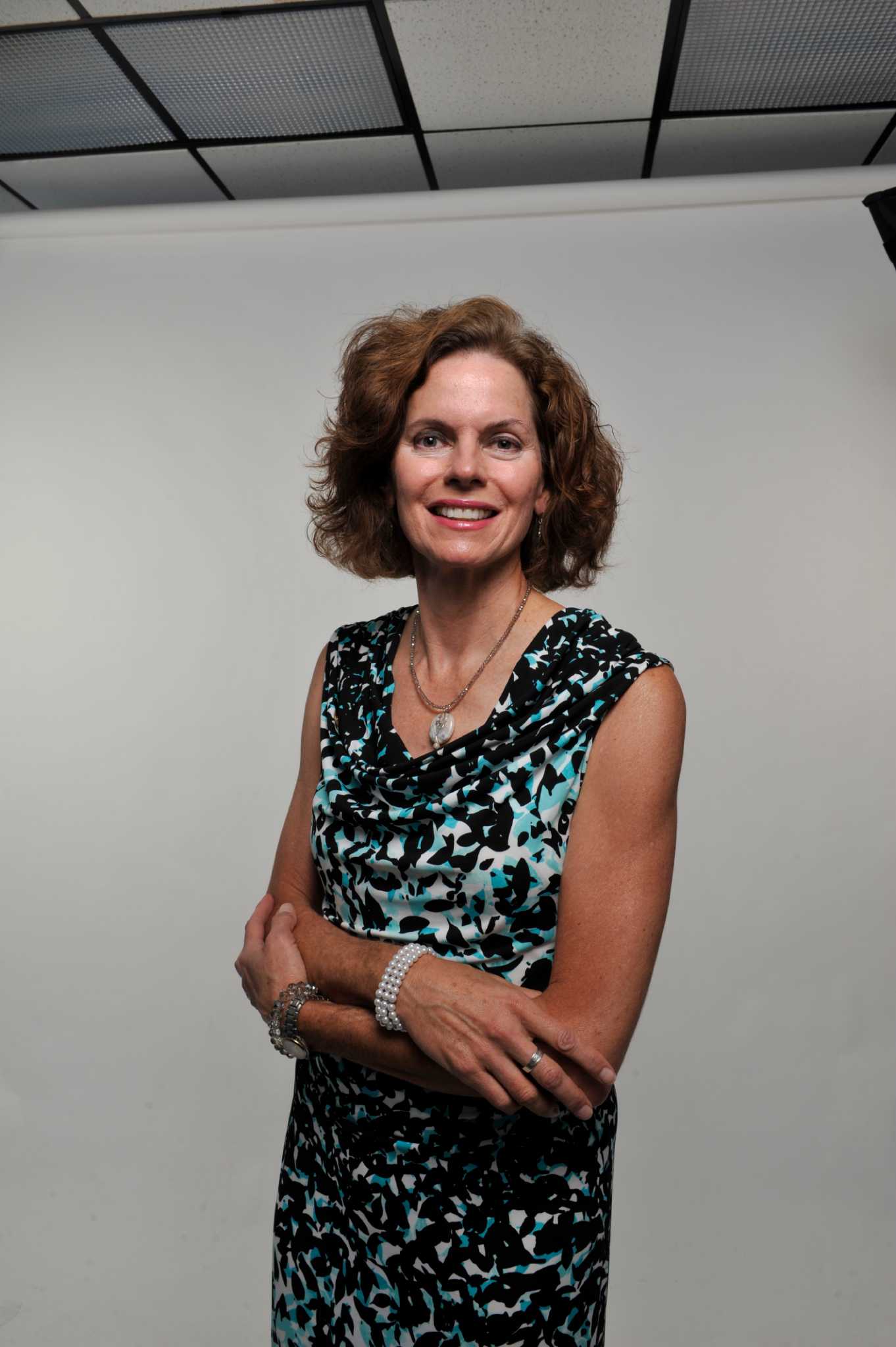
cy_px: 674
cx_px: 448
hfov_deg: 44.9
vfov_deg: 63.7
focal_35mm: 29
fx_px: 1084
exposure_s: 1/125
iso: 100
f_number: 13
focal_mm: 29
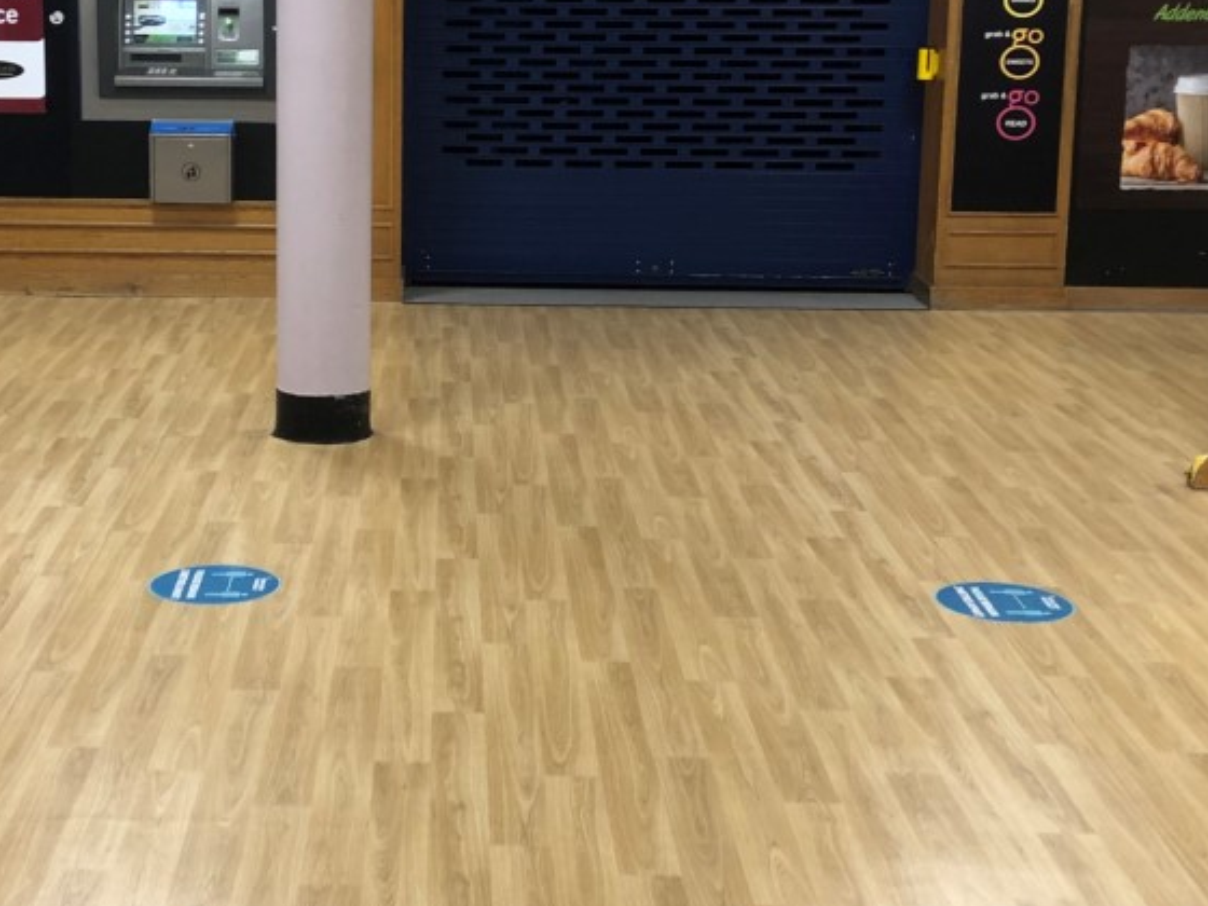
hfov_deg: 31.9
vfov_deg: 24.3
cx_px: 384
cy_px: 287
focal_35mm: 60
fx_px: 2094
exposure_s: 1/20
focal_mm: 3.99
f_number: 1.8
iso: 40
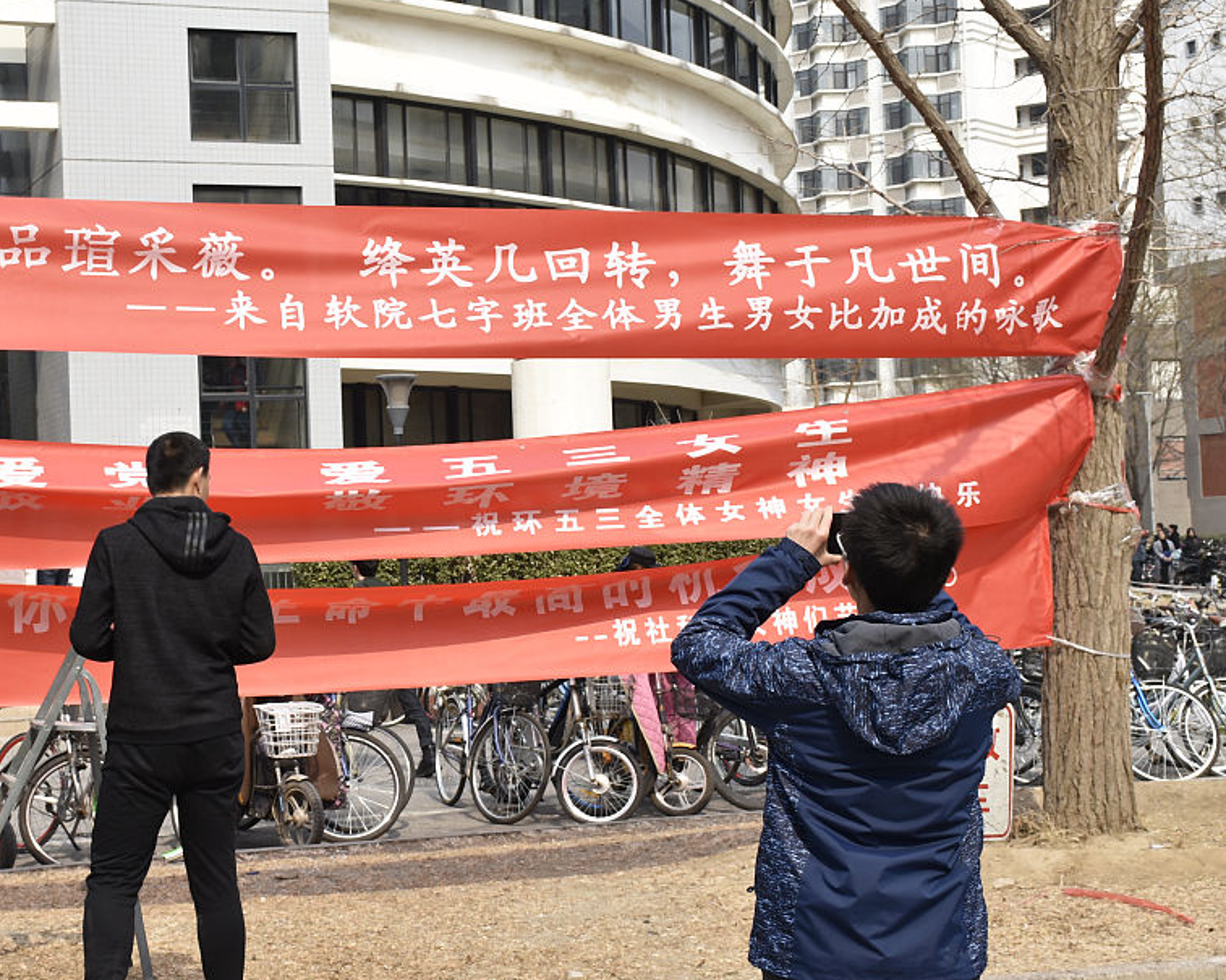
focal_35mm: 67
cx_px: 371
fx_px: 2430
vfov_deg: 22.8
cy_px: 448
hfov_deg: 28.1
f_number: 7.1
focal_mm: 30
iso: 100
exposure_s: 1/200
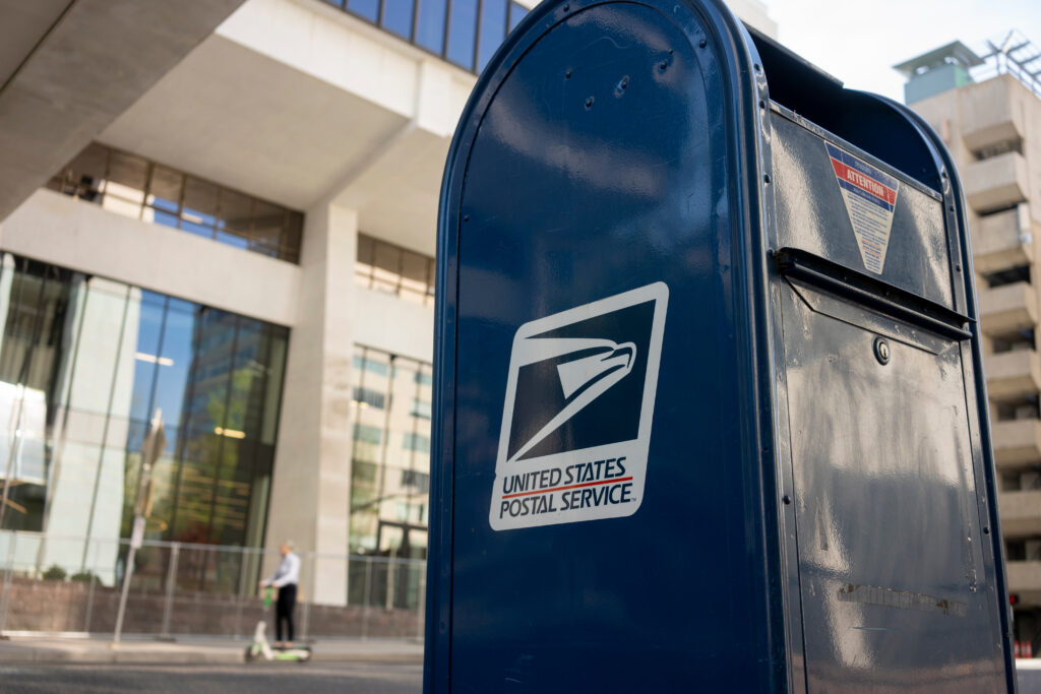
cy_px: 347
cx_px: 520
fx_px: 1012
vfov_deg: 37.9
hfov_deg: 54.4
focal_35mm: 35
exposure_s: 1/100
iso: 100
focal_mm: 35
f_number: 4.5
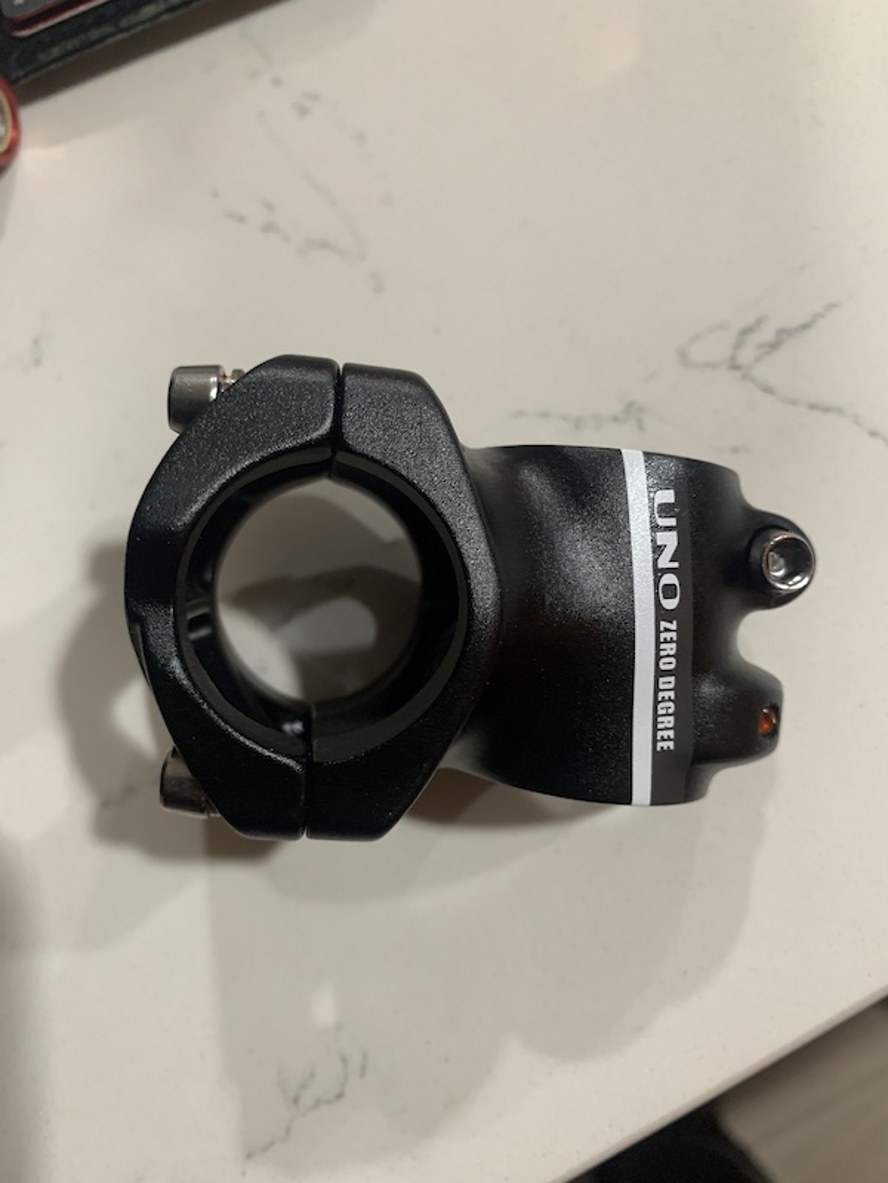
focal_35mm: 26
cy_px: 592
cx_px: 444
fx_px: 889
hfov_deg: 53.1
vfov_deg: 67.3
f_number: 1.8
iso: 160
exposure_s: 1/60
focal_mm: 4.25
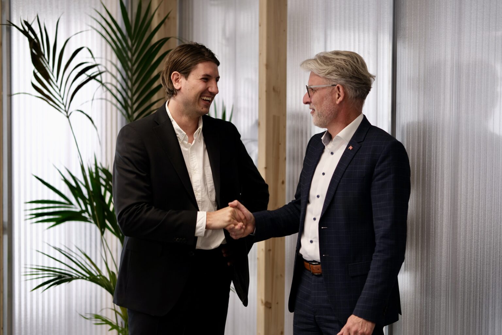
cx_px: 251
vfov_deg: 16.3
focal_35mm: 84
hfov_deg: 24.2
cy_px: 168
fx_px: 1171
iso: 125
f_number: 1.4
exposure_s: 1/450
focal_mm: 56
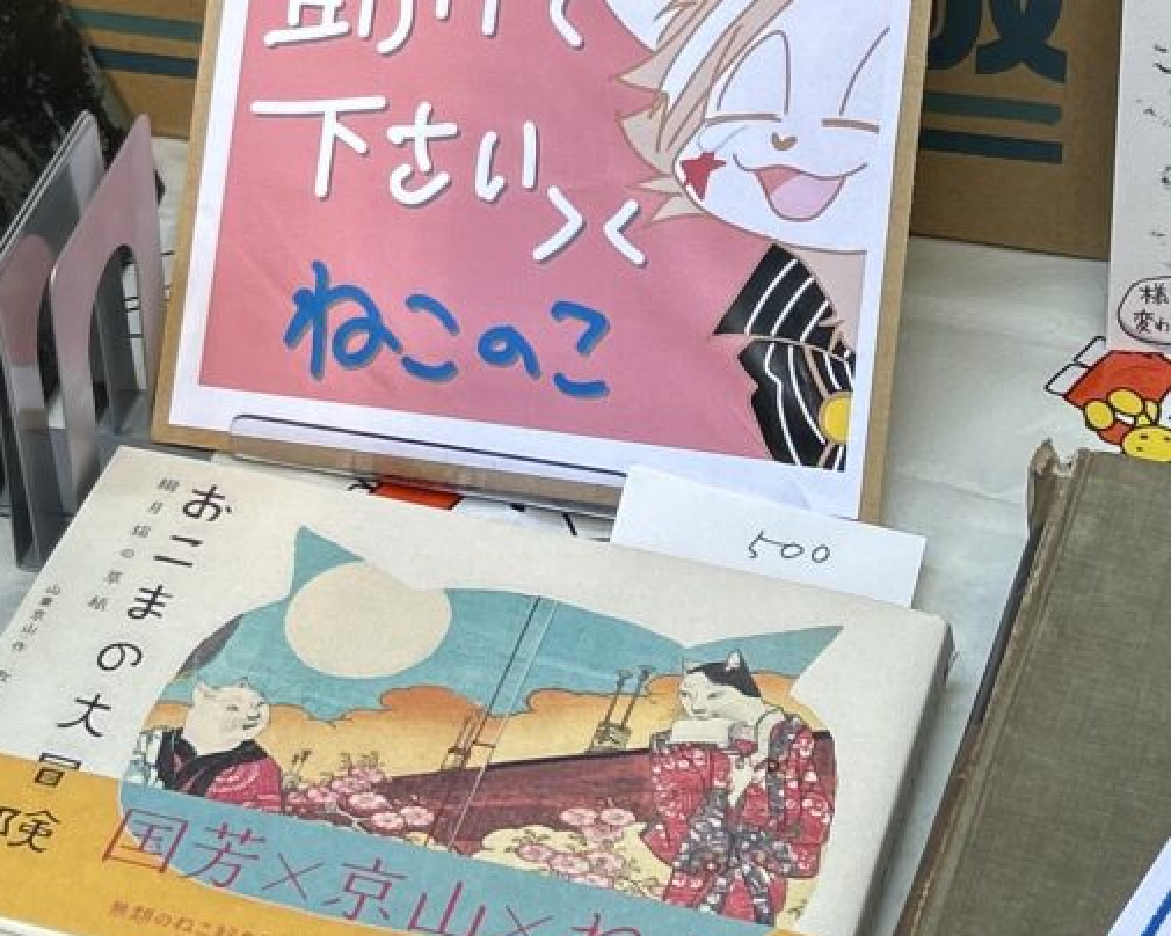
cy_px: -185
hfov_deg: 18.6
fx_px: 3570
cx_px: 503
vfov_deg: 14.5
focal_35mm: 103
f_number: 1.5
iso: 32
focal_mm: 5.7
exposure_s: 1/149
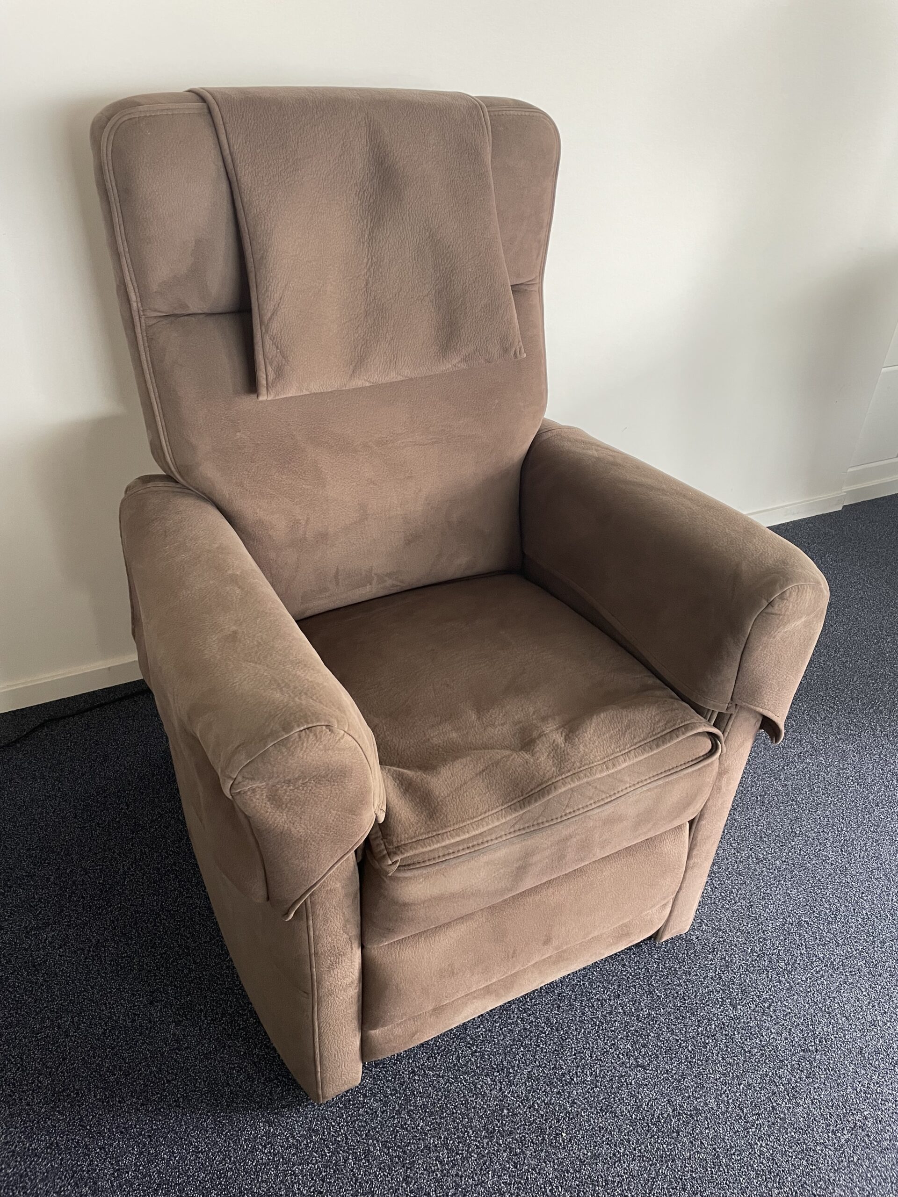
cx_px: 449
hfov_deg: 53.1
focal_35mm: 26
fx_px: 899
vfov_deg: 67.3
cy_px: 598
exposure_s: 1/50
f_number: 1.6
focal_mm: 4.2
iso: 200
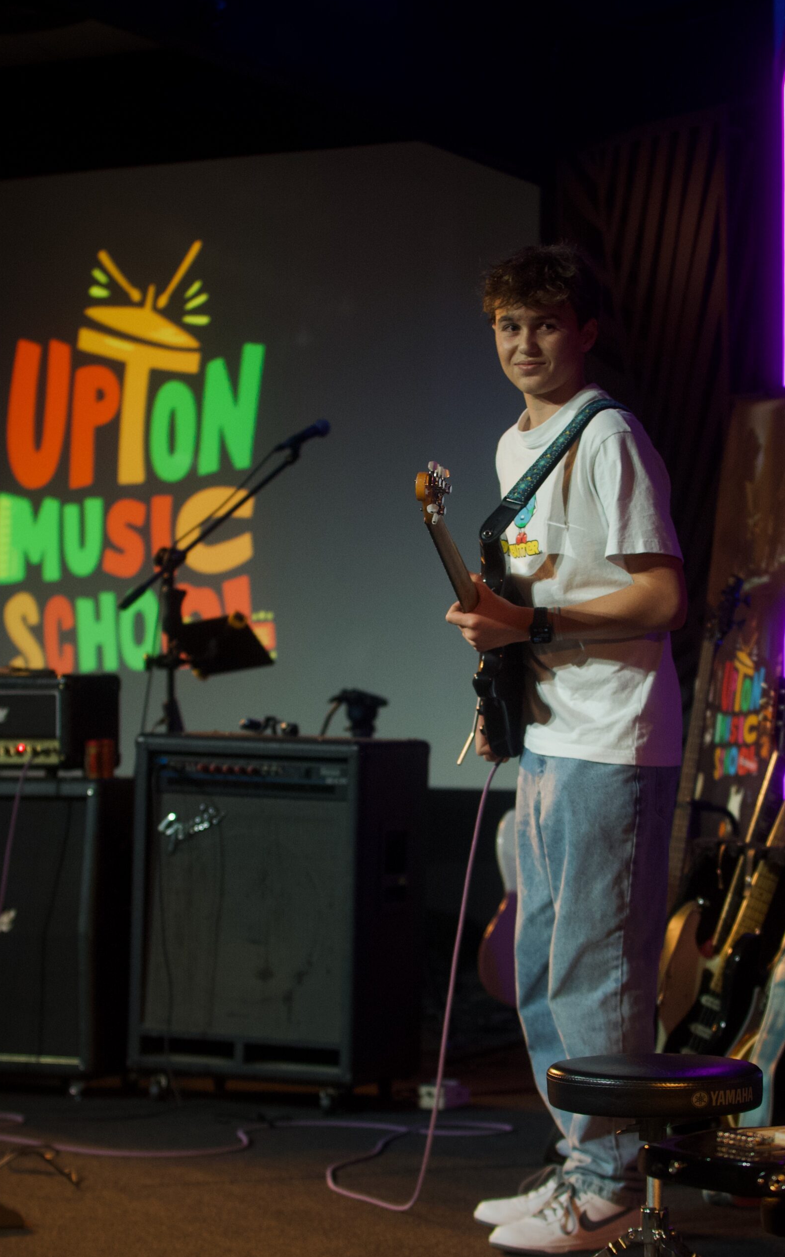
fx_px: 3869
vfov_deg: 18.4
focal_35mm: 113
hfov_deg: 11.6
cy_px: 626
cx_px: 416
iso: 2500
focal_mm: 55
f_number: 2.5
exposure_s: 1/250
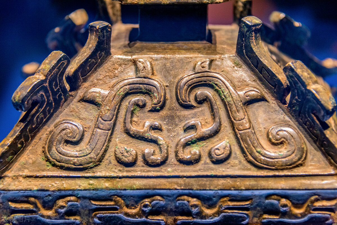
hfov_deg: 17.6
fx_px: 1086
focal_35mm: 116
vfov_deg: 11.8
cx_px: 168
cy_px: 112
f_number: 5.6
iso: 1600
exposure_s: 1/50
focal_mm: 116
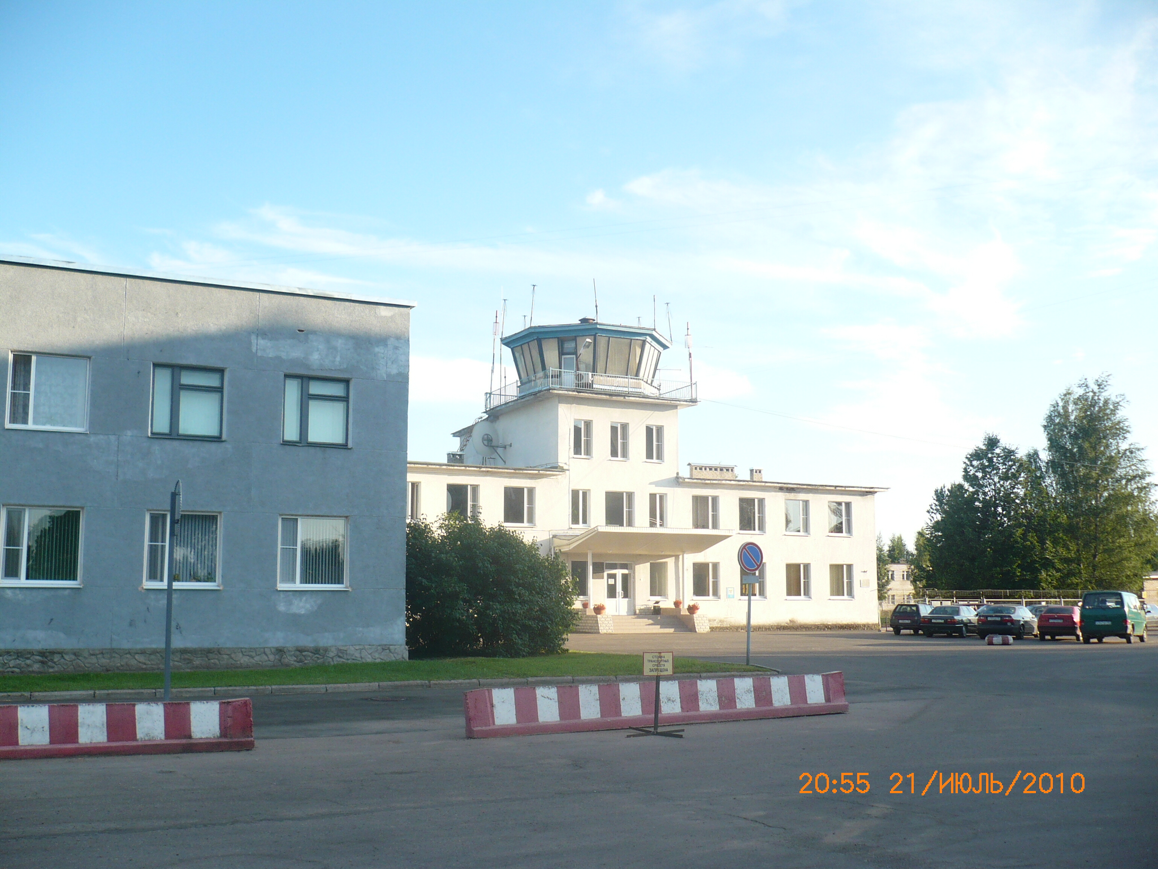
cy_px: 434
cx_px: 579
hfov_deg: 52.6
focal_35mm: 35
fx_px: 1171
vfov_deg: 40.7
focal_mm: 5.8
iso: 100
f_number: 2.8
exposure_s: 1/400
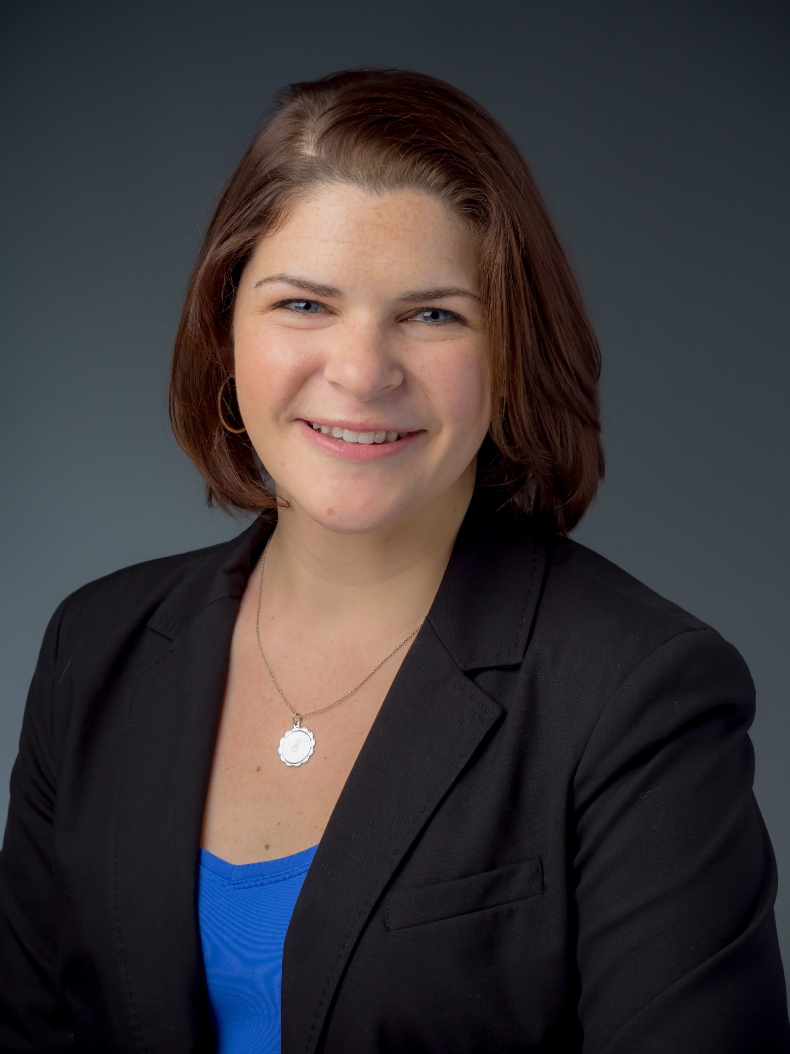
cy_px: 527
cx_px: 395
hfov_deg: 11.6
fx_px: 3895
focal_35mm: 128
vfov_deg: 15.4
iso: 200
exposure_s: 1/125
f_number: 6.3
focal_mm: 64
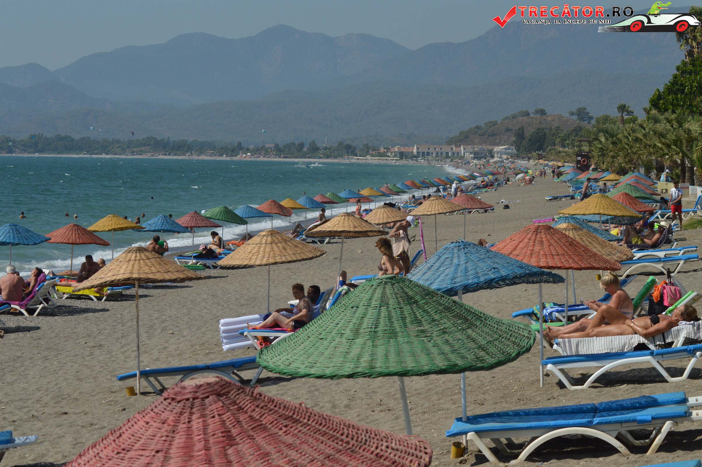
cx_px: 351
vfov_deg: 13.0
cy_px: 234
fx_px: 2046
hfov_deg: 19.5
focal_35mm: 105
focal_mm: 70
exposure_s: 1/2500
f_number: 9
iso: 500
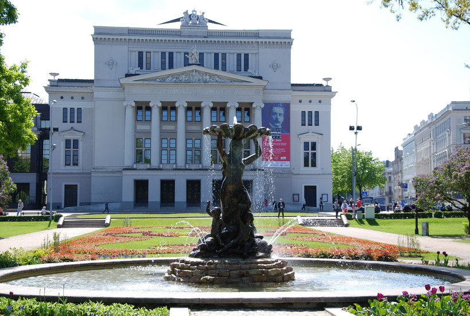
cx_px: 235
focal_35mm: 63
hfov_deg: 31.8
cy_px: 158
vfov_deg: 21.7
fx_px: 824
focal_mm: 42
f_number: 7.1
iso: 100
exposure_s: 1/200
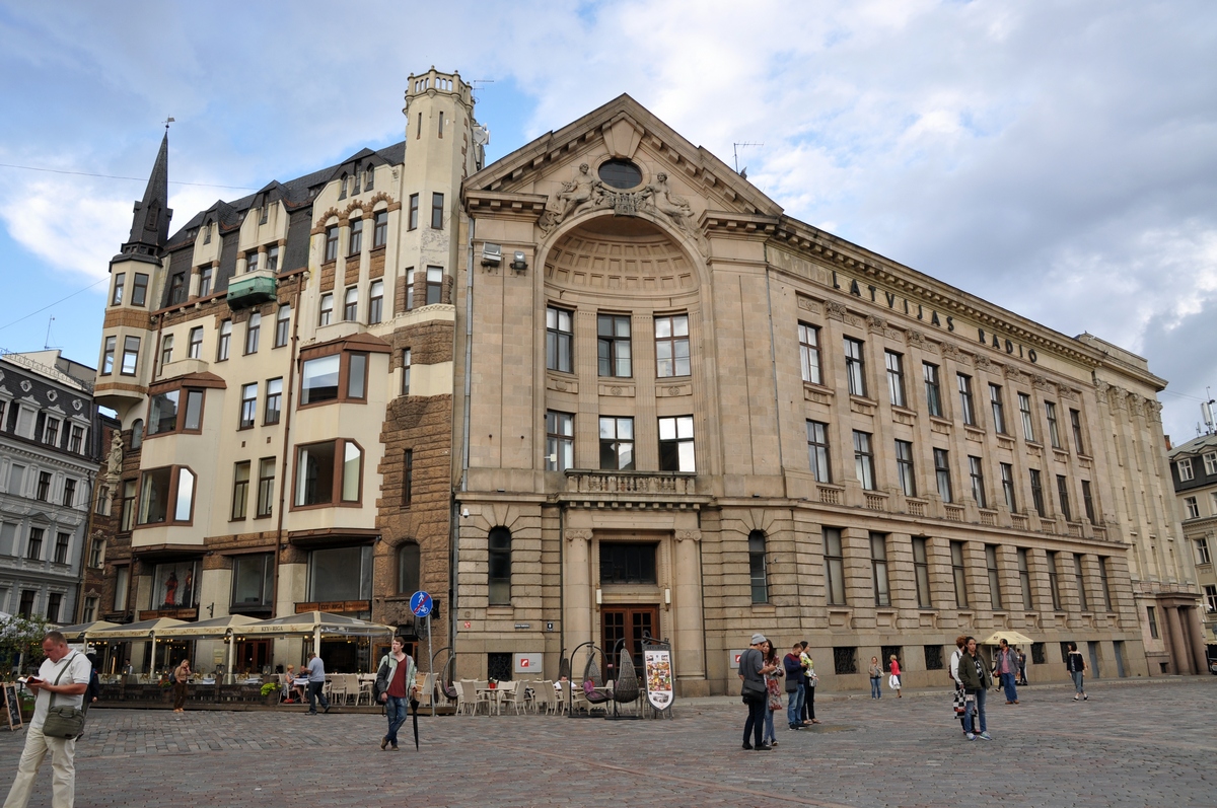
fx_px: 861
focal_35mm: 26
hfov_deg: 70.5
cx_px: 608
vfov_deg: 50.3
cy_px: 404
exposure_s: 1/200
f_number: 7.1
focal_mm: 17
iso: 200
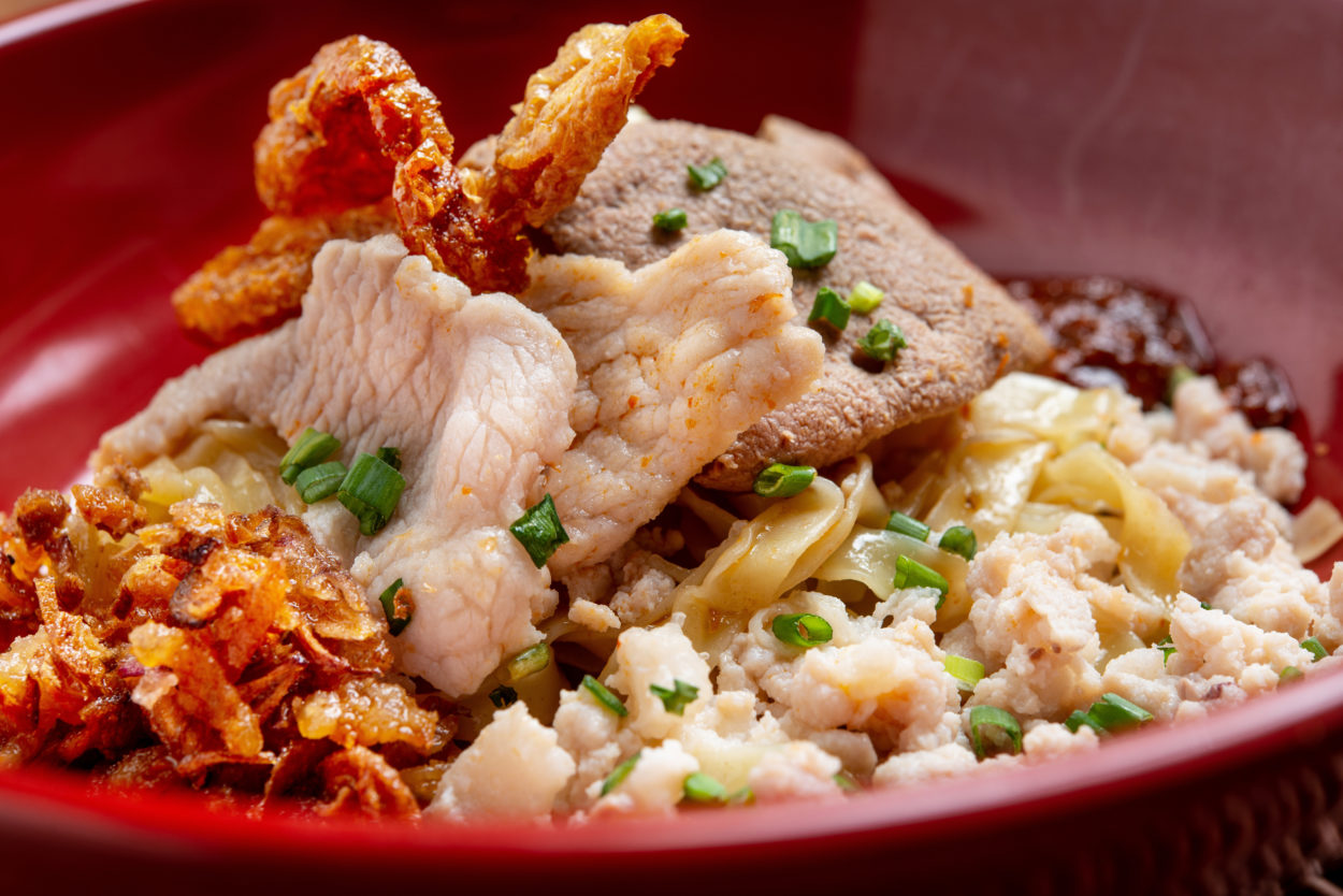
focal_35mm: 60
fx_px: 2239
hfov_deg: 33.4
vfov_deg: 22.6
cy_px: 448
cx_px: 672
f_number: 11
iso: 100
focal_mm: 60
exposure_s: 1/100
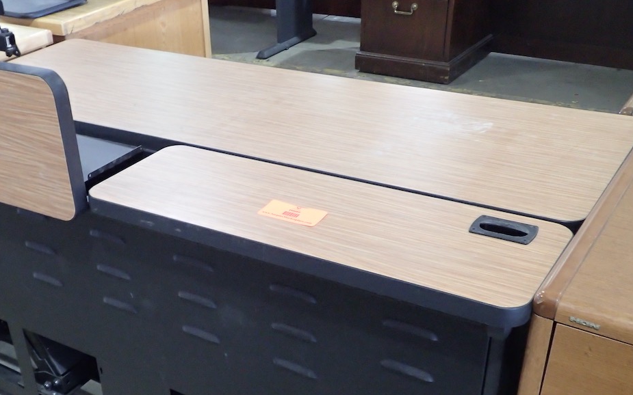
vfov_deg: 28.6
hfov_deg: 44.7
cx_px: 218
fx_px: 759
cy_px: 316
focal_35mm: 44
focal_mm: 5.5
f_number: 2.3
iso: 400
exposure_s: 1/30
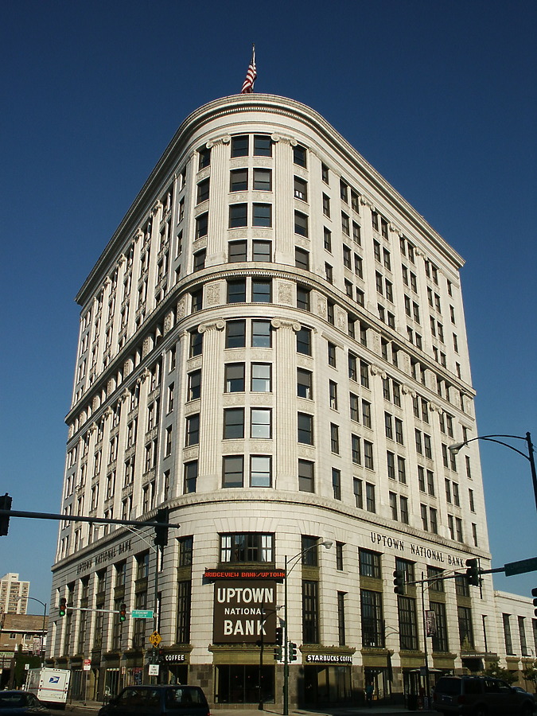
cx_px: 268
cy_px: 358
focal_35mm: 35
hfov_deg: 40.7
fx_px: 724
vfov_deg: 52.6
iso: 64
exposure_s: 1/500
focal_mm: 7.18
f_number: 6.7
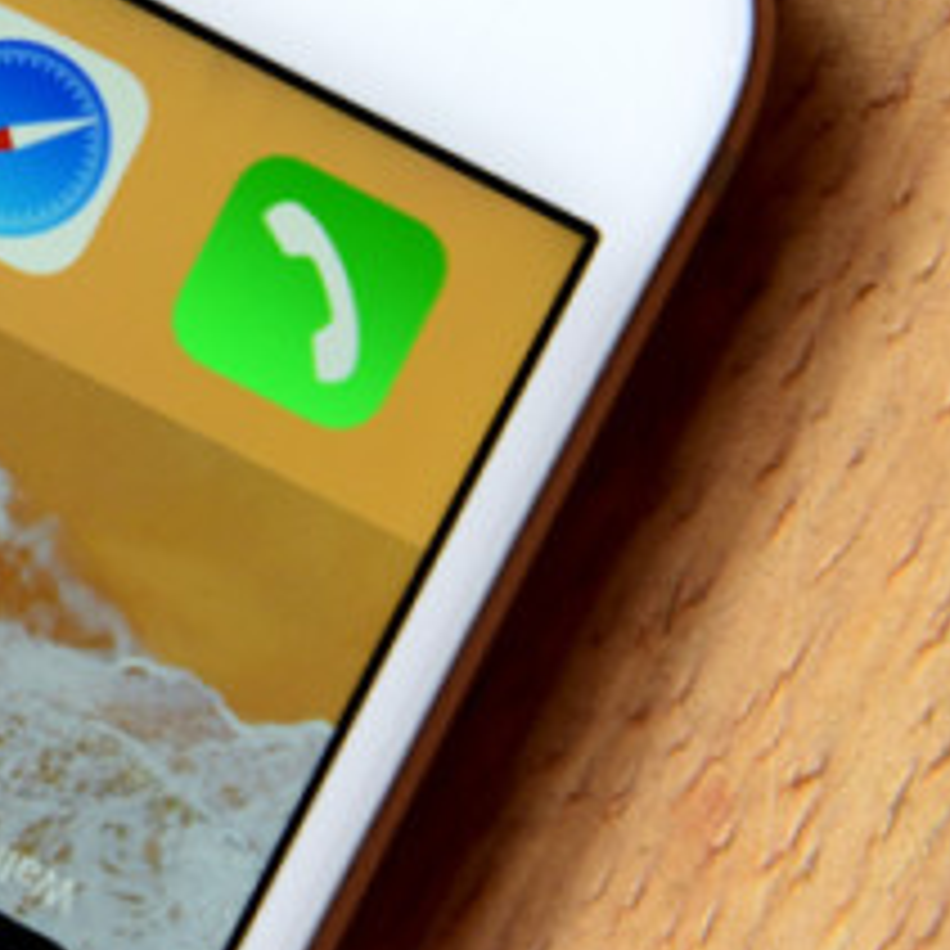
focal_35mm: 484
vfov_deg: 3.6
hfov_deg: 3.6
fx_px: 15028
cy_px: 61
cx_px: -824
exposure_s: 1/40
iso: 400
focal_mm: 120
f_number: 7.1
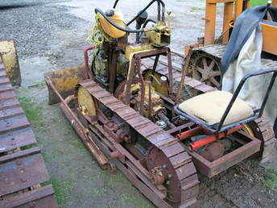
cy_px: 104
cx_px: 138
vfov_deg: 38.7
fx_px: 296
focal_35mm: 37
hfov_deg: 50.1
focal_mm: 5.6
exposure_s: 1/50.9
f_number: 2.7
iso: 100
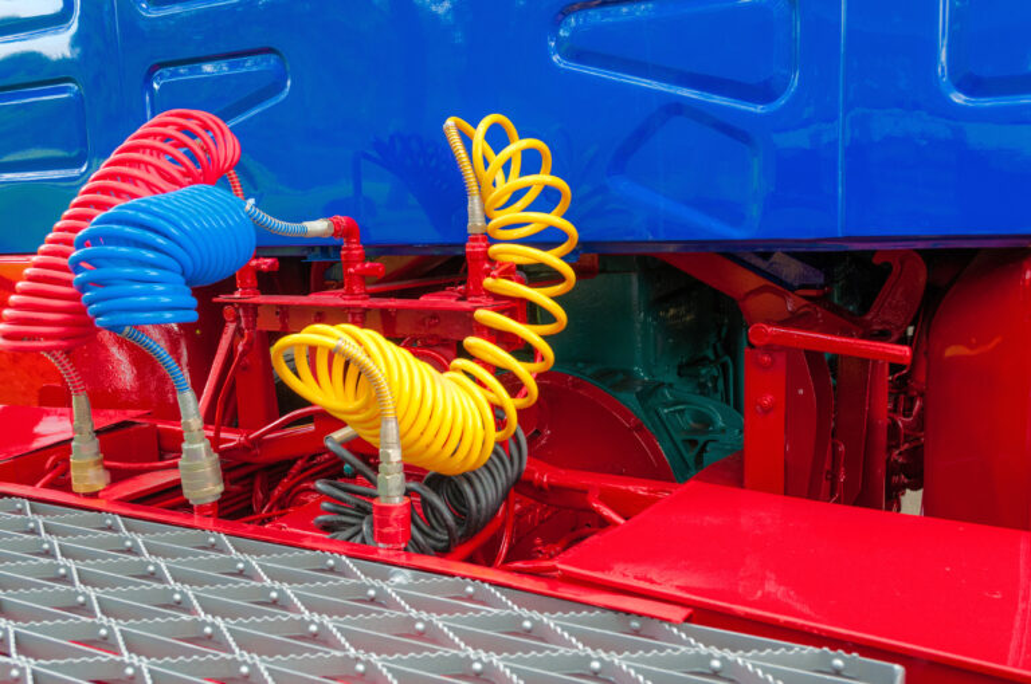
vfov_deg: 36.8
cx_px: 516
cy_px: 342
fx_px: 1030
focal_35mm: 36
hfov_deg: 53.2
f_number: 6.3
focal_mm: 24
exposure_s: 1/50
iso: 400
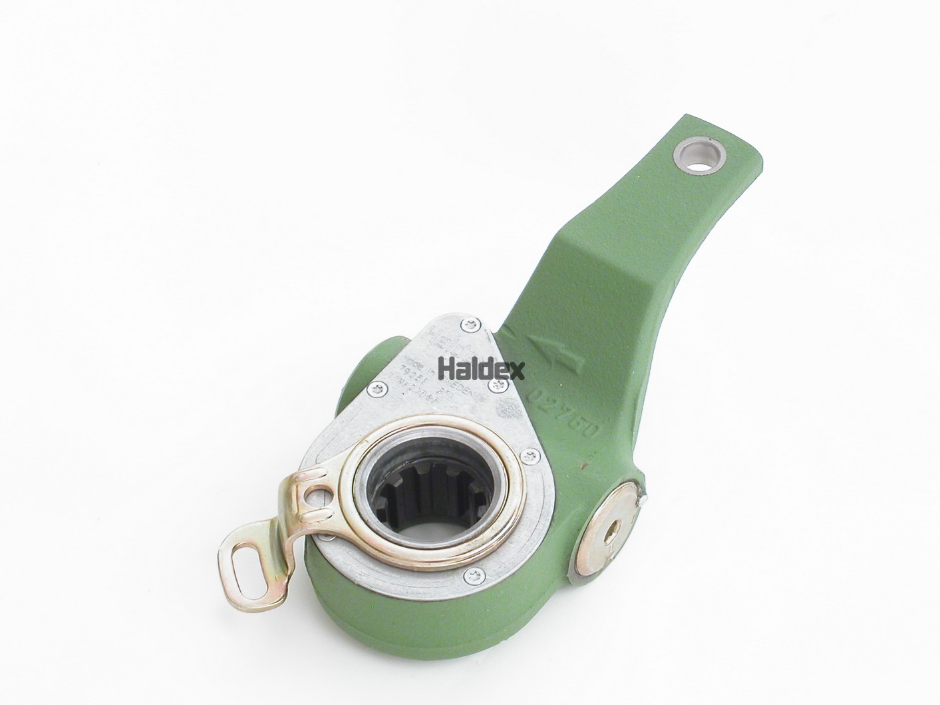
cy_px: 367
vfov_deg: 13.3
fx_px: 3013
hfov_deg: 17.7
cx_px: 482
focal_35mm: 111
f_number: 5.6
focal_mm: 20.3
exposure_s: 3
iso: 100
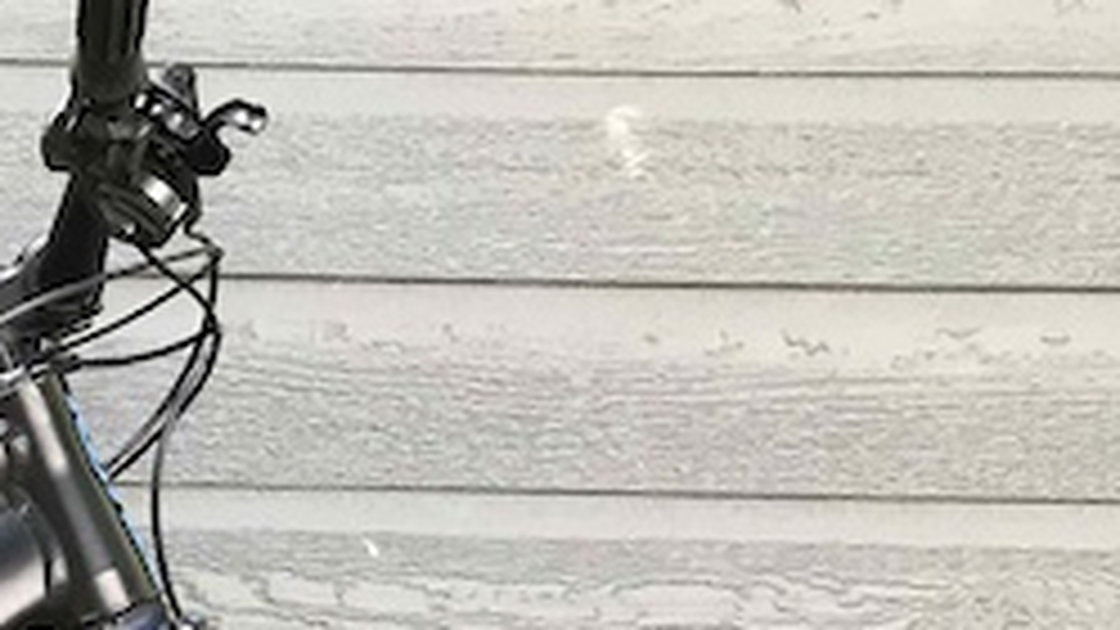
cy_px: 950
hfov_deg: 19.4
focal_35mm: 98
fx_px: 2910
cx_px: -495
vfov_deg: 11.8
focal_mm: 3.99
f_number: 1.8
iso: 25
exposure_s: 1/40
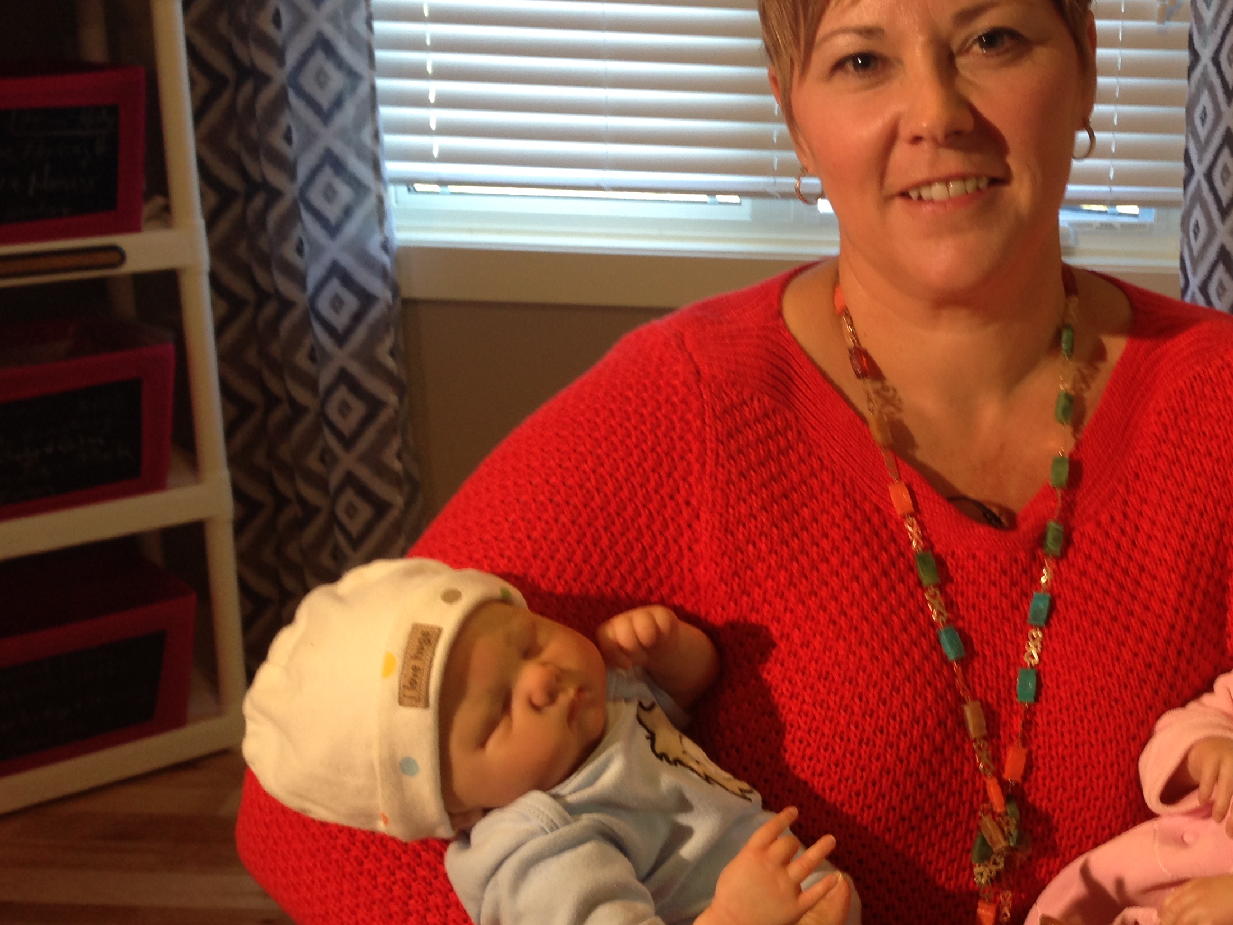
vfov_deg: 29.7
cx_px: 905
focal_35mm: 49
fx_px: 1746
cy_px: 479
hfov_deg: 38.0
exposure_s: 1/20
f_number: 2.4
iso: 50
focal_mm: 4.12
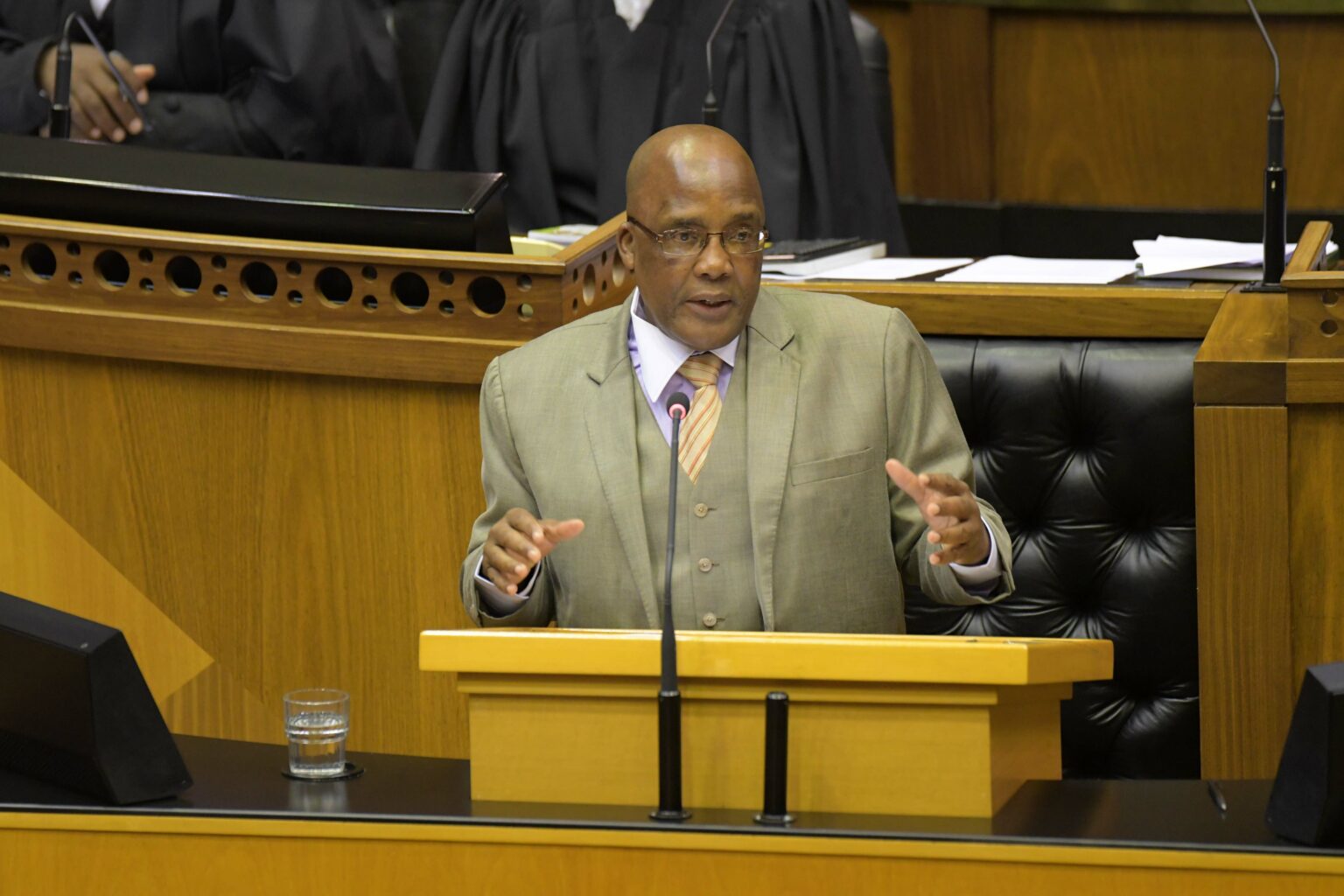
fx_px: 16799
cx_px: 672
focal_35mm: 450
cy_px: 448
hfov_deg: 4.6
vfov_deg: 3.1
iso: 2500
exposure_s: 1/320
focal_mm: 300
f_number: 3.2
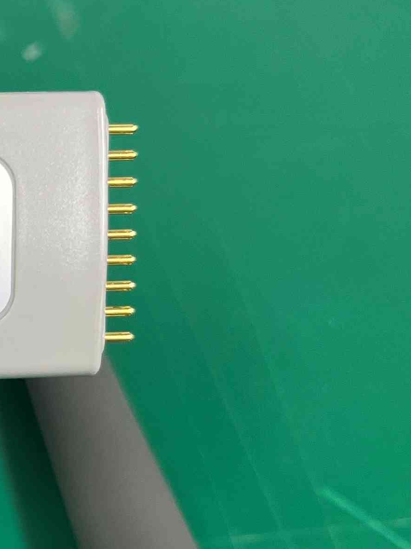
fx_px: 1409
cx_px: -231
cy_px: 333
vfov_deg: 22.0
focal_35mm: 89
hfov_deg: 15.2
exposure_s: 1/60
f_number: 1.6
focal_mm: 5.1
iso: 64
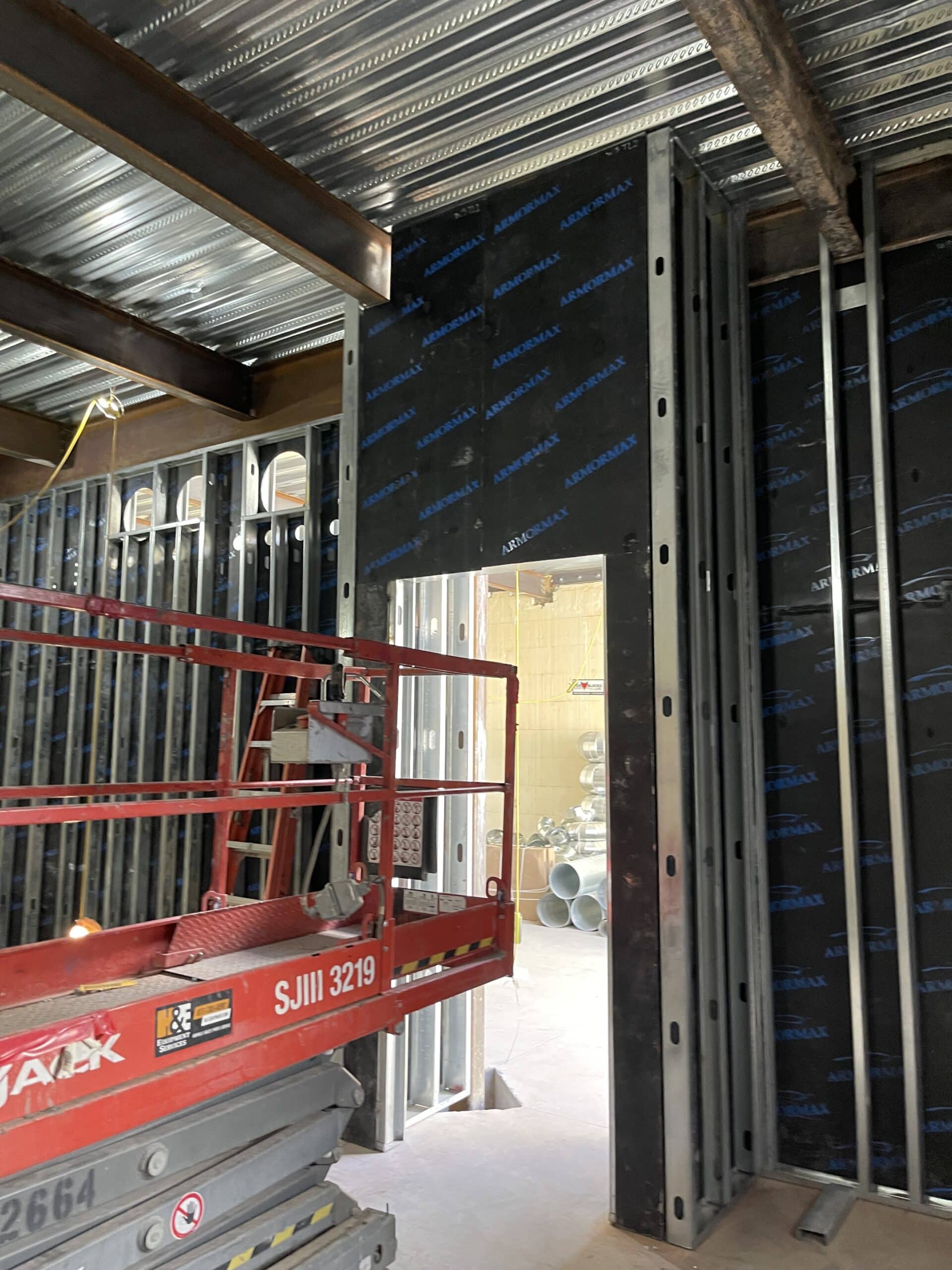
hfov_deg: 53.1
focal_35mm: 26
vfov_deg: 67.3
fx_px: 953
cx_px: 476
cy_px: 635
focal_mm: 5.1
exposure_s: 1/60
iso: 400
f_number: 1.6
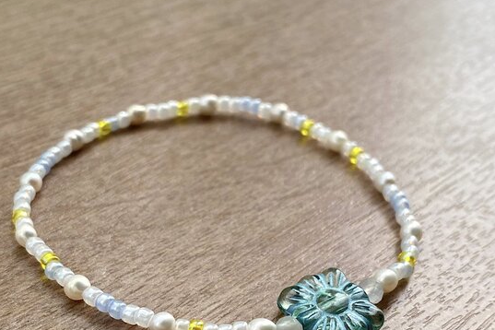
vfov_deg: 41.9
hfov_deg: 60.1
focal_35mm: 31
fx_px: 426
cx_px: 218
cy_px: 215
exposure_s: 1/122
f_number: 1.8
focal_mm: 4.25
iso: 32
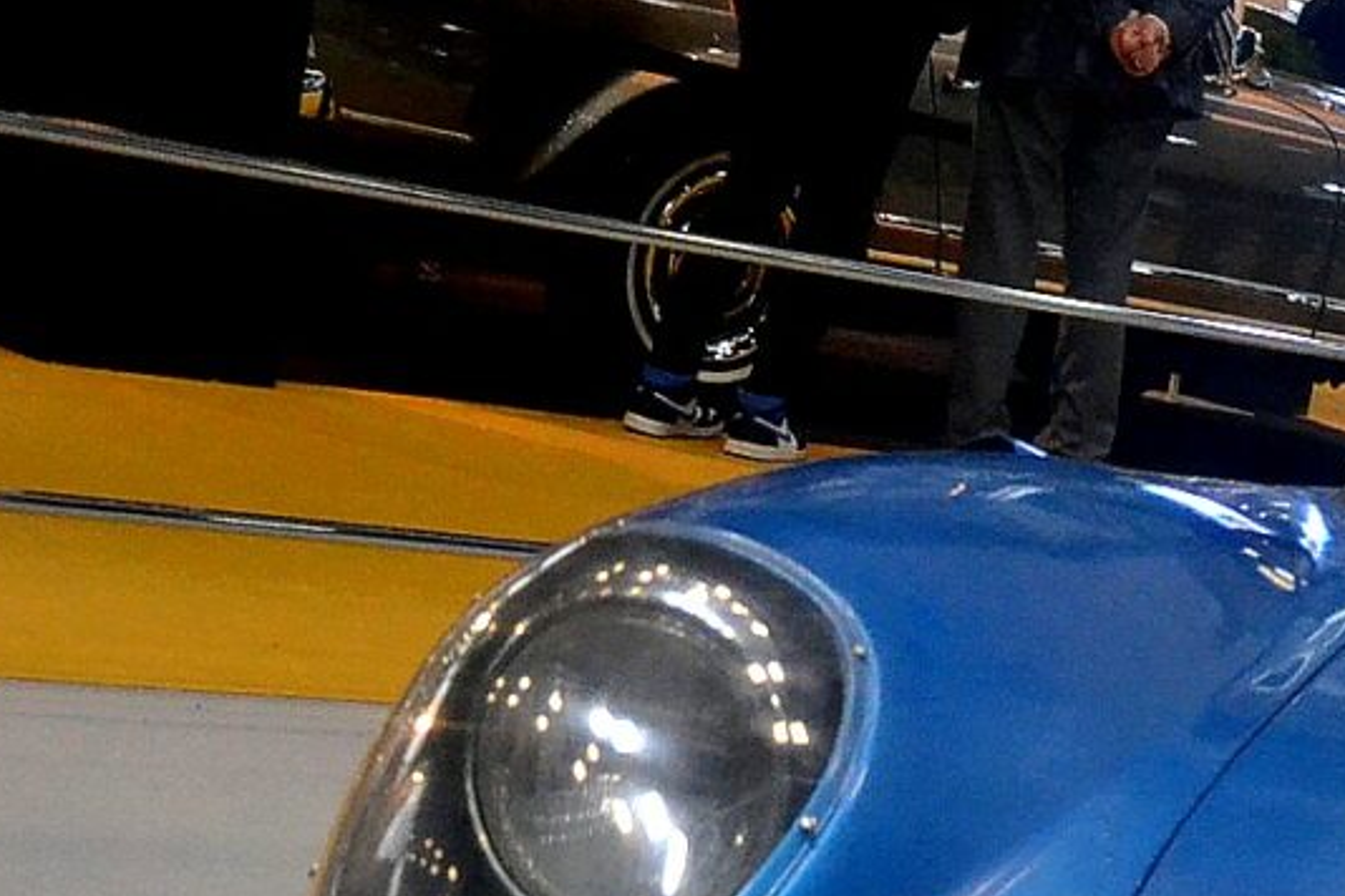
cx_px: 1899
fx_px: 4517
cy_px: 1428
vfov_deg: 10.8
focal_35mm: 121
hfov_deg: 15.8
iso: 2500
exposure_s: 1/500
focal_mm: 21
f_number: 3.8
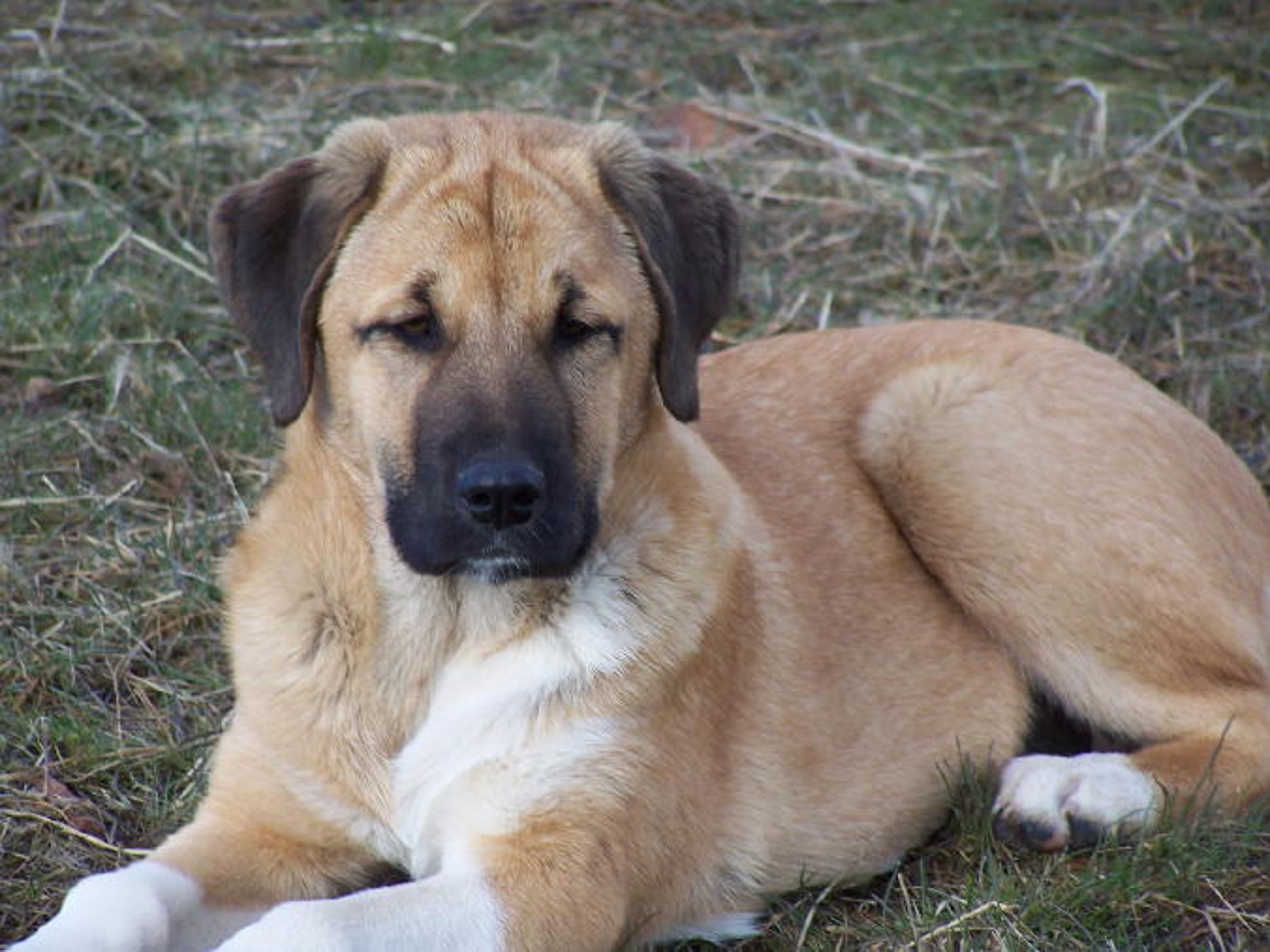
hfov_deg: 6.5
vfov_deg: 4.8
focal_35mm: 307
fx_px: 11263
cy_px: 476
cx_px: 635
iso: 80
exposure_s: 1/350
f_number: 3.6
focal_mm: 51
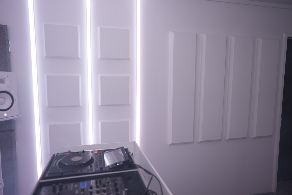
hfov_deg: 73.7
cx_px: 146
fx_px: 195
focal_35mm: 24
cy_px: 98
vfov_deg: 53.2
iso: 160
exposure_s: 1/100
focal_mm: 24
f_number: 1.8
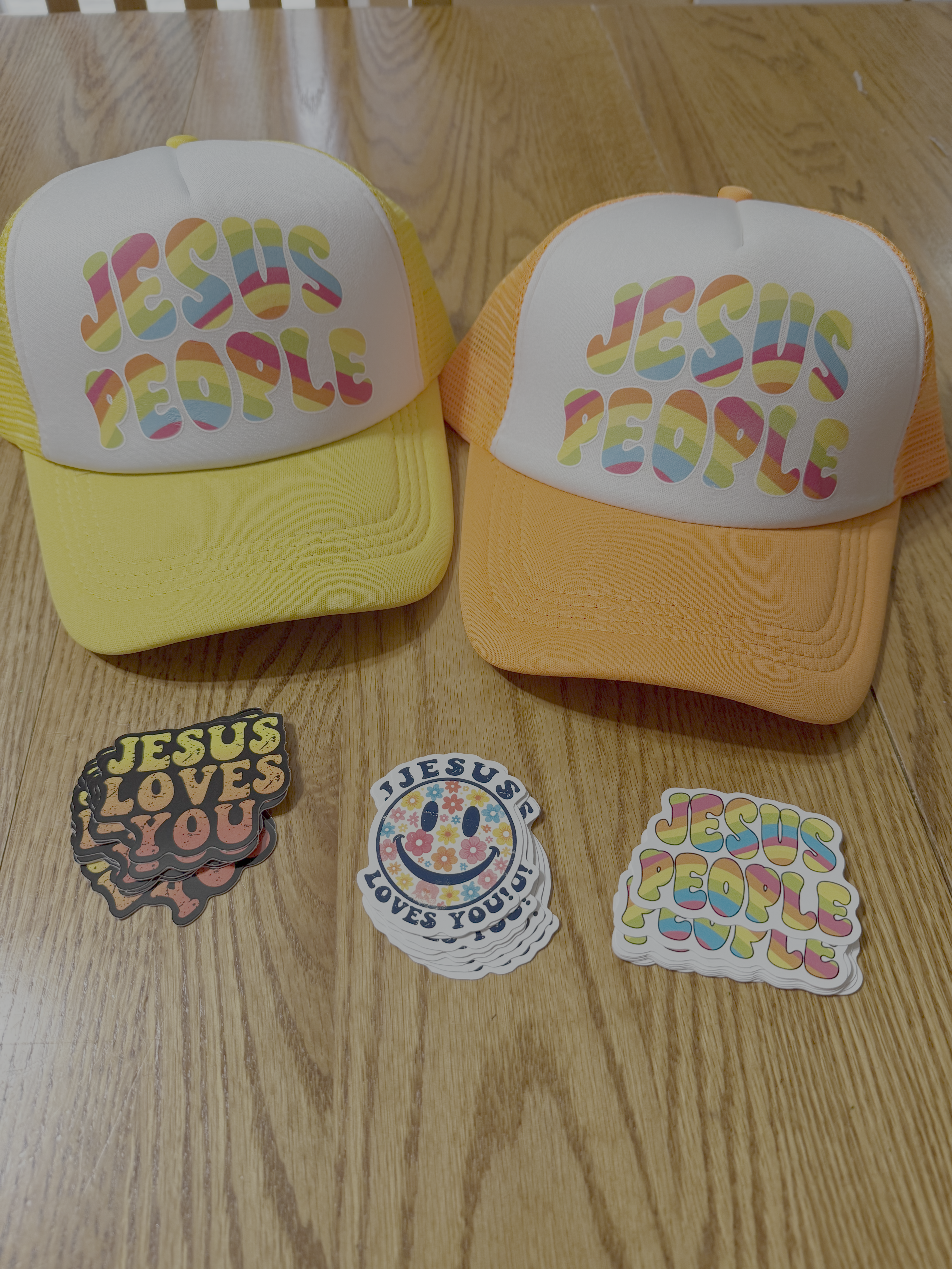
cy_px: 634
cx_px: 476
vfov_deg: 71.6
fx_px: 880
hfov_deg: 56.8
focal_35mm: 24
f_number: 1.78
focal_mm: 6.76
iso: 250
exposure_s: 1/60
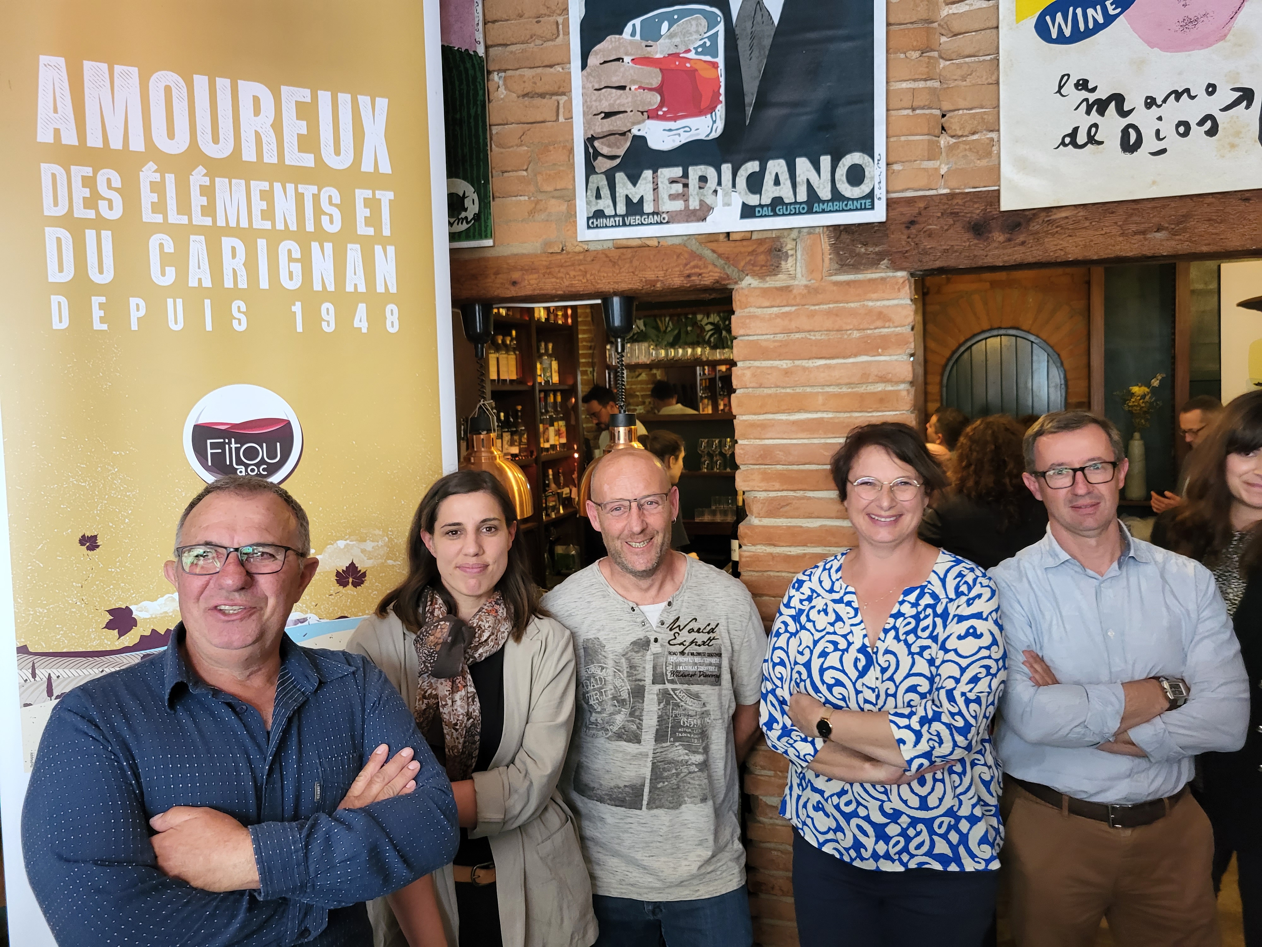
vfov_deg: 53.1
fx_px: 948
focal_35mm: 26
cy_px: 474
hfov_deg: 67.3
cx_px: 631
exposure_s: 1/50
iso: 400
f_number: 1.8
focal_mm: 5.4
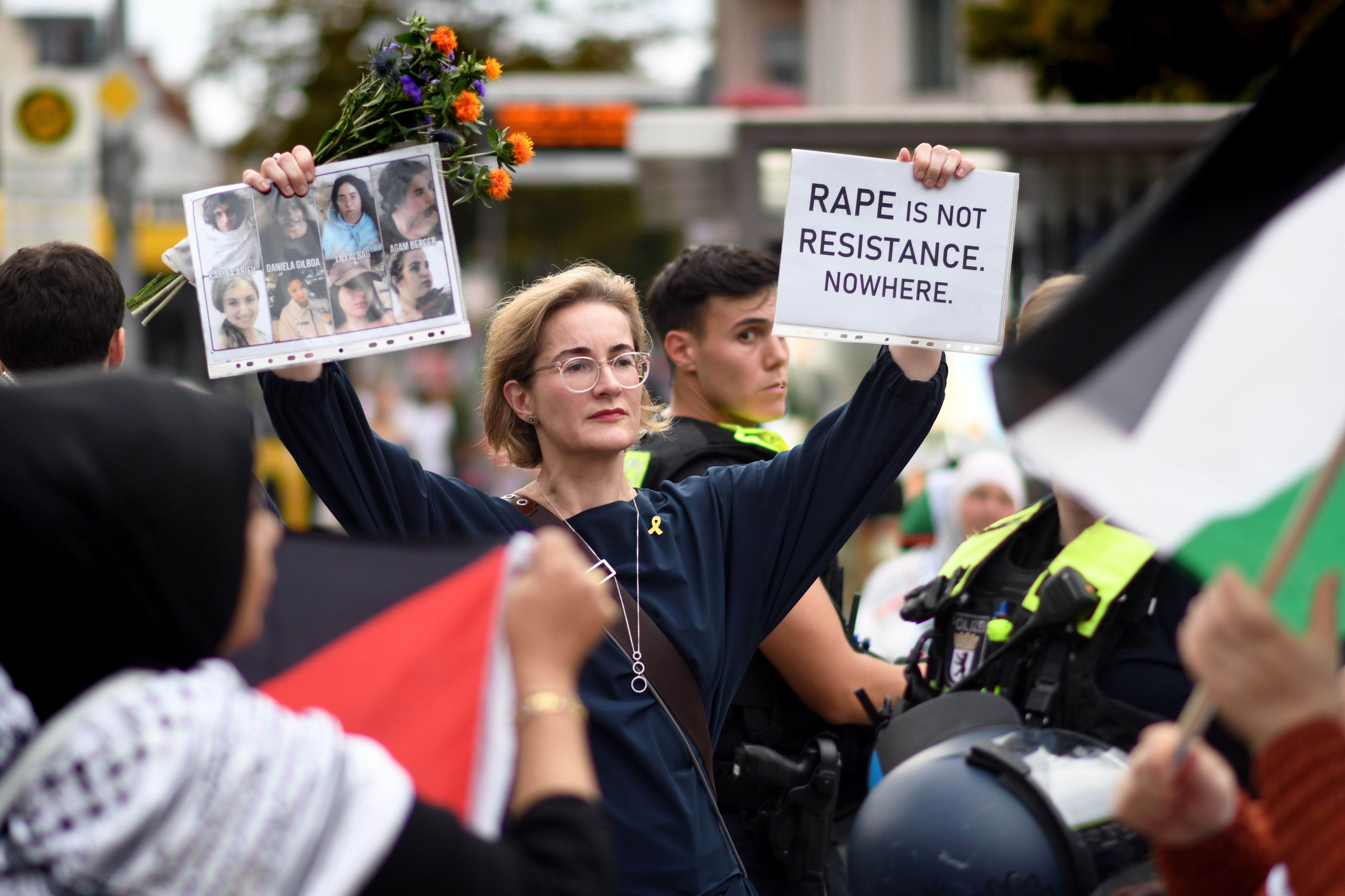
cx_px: 672
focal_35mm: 128
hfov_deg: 16.1
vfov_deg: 10.8
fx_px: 4763
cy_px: 448
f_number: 1.8
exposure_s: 1/640
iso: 250
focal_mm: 85
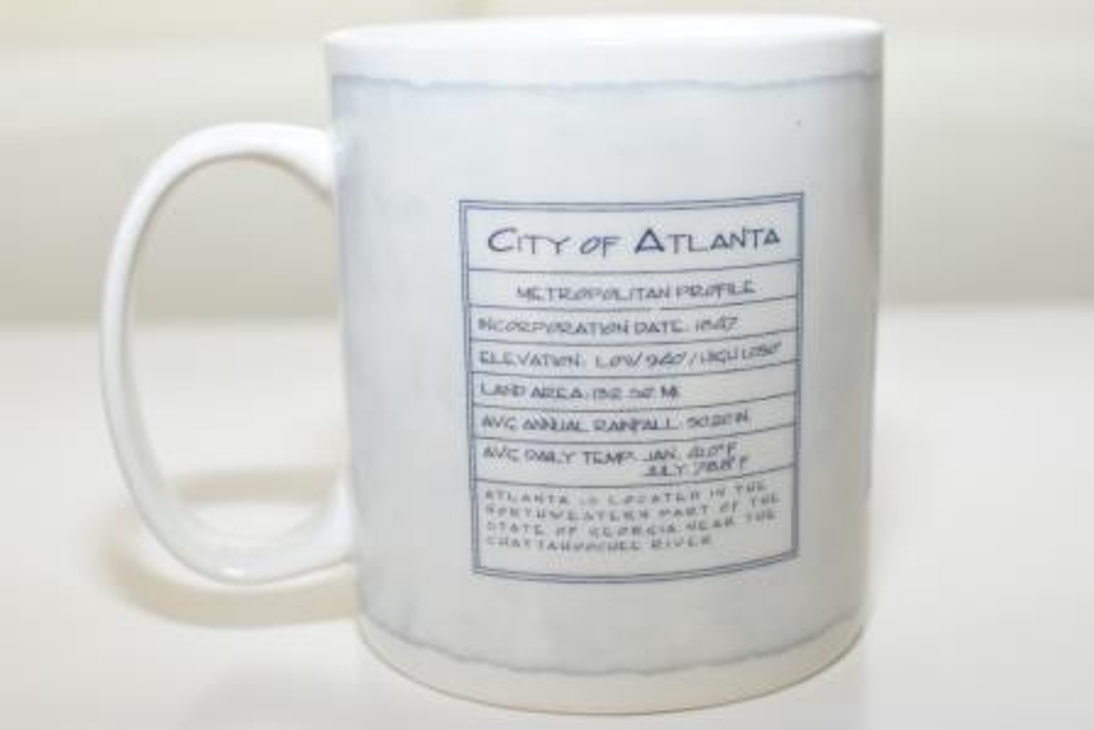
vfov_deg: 25.8
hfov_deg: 37.8
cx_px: 547
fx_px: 1596
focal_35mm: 52
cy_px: 365
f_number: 5
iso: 200
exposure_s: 1/60
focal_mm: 35
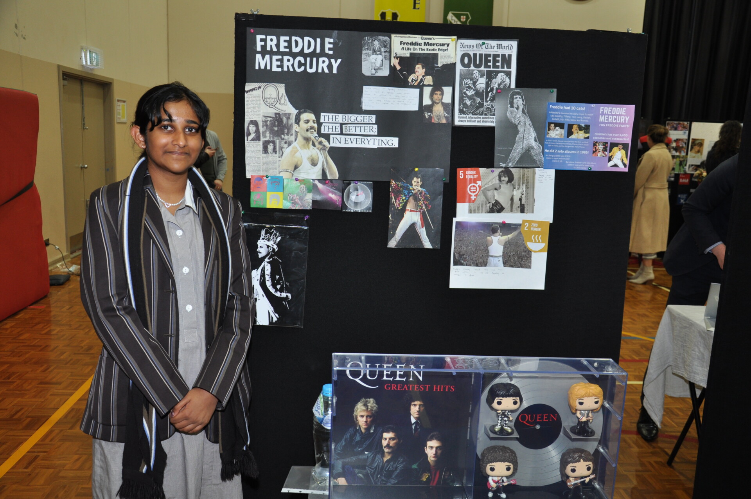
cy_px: 250
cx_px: 376
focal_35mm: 33
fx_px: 688
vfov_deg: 39.9
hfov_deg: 57.3
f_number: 5
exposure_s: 1/60
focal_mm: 22
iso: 400
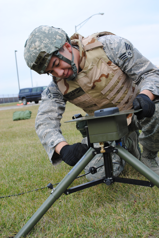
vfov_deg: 41.1
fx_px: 317
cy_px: 119
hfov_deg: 28.2
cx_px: 80
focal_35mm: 48
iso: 100
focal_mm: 32
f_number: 5.6
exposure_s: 1/160
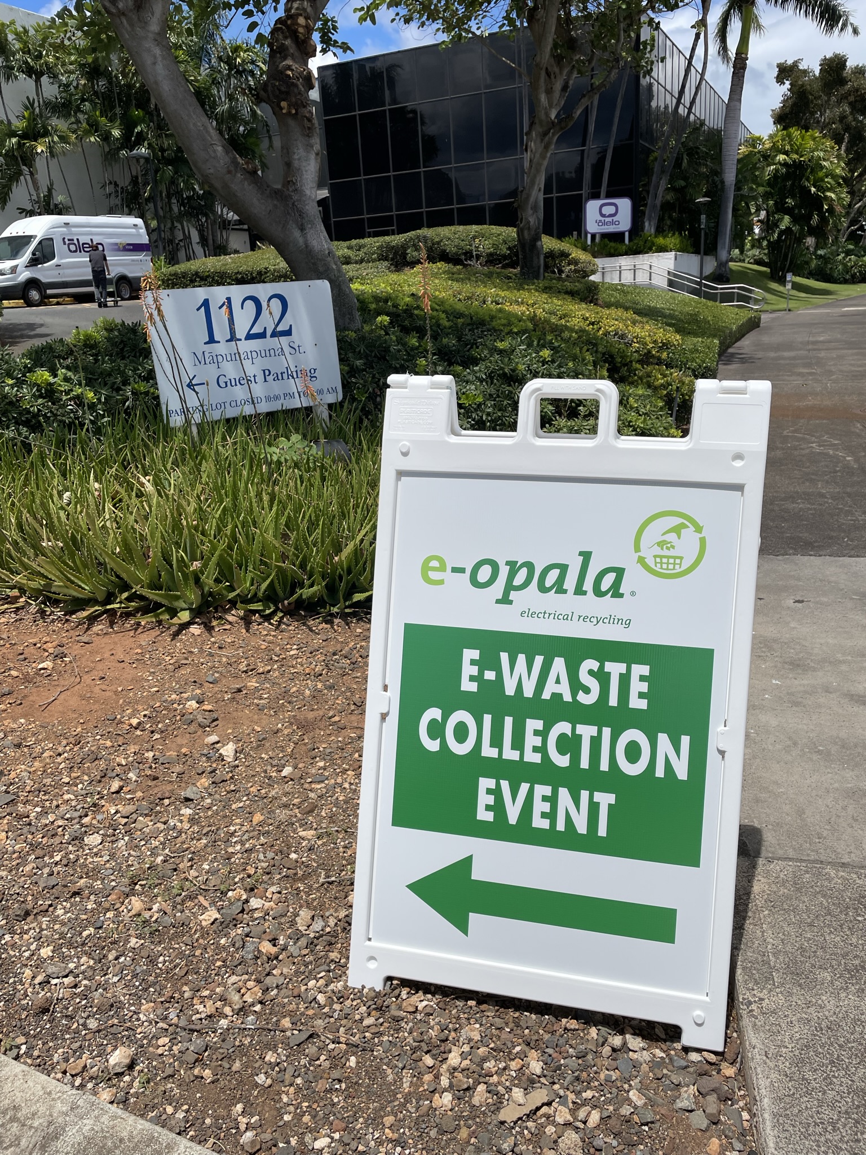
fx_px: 867
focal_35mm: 26
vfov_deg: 67.3
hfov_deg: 53.1
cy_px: 578
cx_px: 433
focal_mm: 4.2
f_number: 1.6
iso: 32
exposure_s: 1/6135
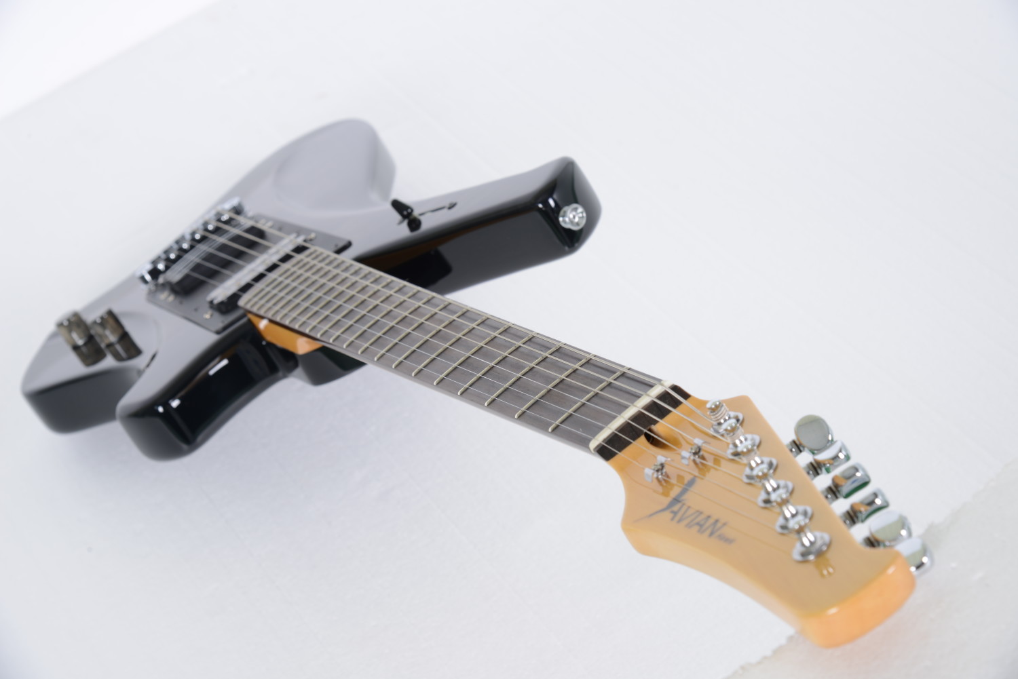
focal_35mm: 85
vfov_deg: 16.1
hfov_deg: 23.9
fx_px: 2404
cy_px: 340
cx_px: 509
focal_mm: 85
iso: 100
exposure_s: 1/60
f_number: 11
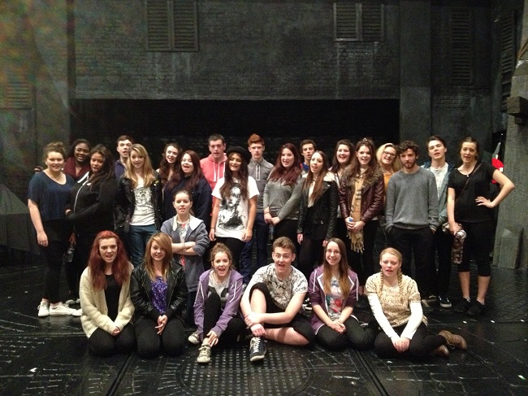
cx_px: 264
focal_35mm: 35
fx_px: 534
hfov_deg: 52.6
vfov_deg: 40.7
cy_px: 198
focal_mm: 4.28
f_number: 2.4
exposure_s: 1/15
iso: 800
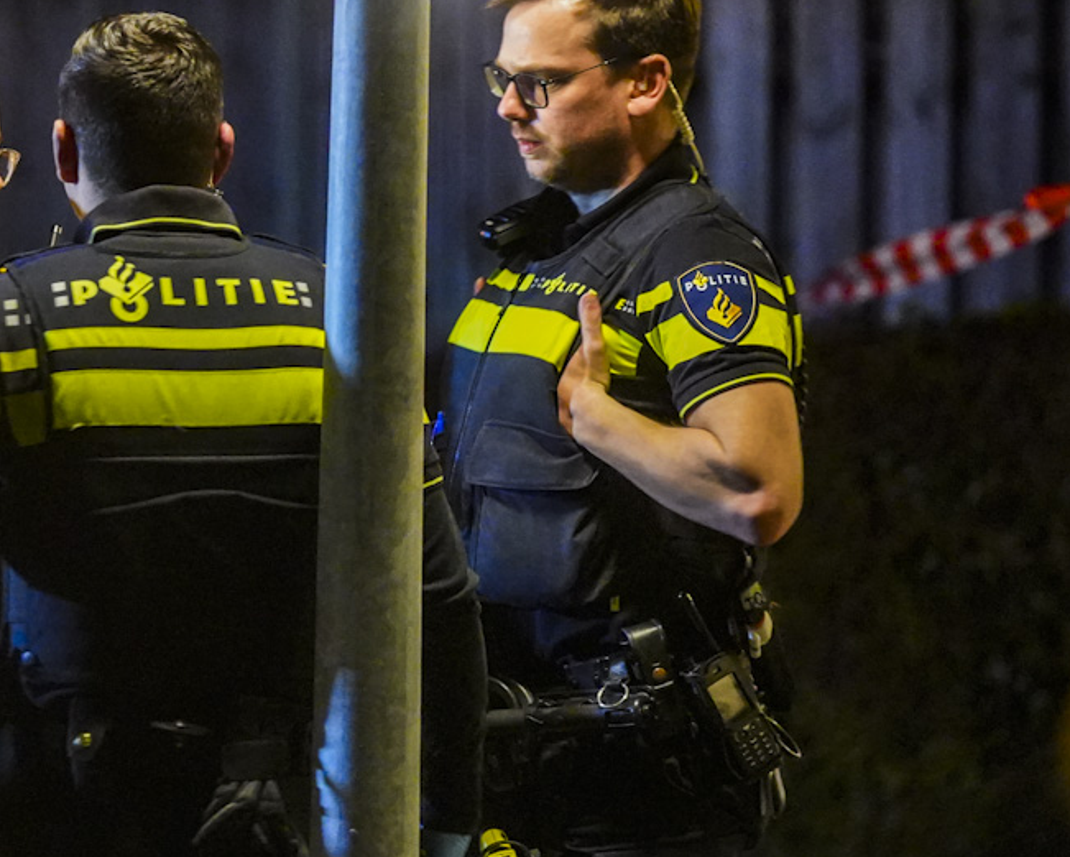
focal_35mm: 360
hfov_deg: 5.4
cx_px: -39
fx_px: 11402
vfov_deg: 4.3
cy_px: 442
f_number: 2.8
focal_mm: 130
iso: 6400
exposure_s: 1/50
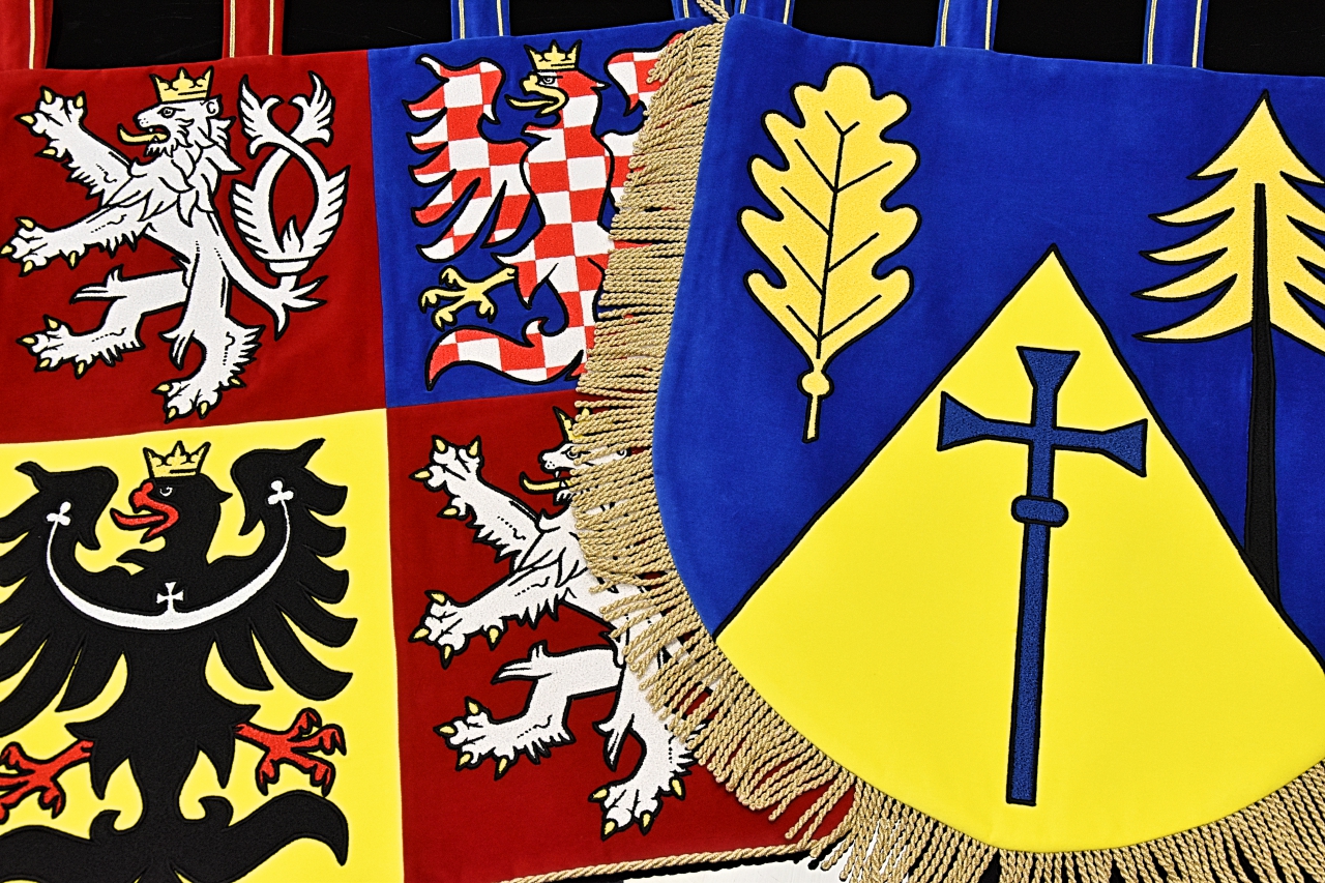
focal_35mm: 51
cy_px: 442
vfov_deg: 26.5
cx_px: 662
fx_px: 1877
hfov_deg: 38.9
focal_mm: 34
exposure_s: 1/50
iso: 1100
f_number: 8
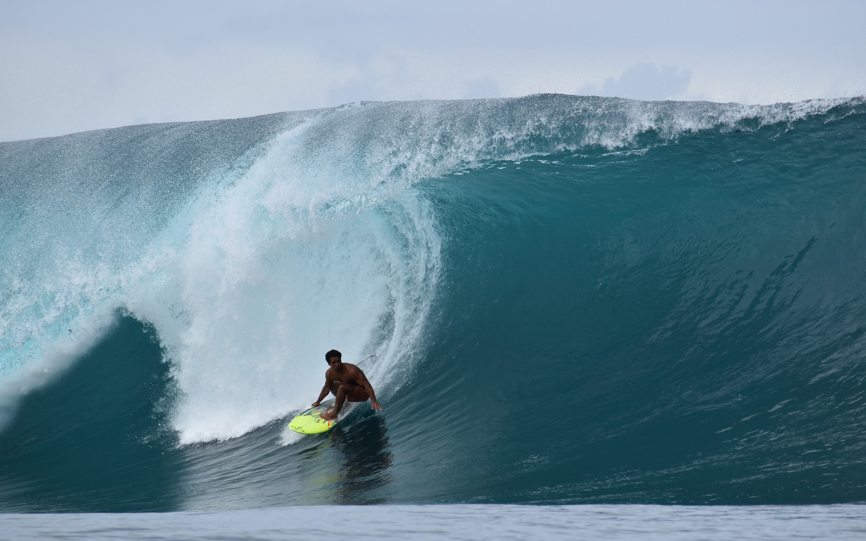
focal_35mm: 337
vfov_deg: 3.9
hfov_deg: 6.2
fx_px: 7953
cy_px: 285
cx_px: 433
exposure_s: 1/500
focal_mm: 220
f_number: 8
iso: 160
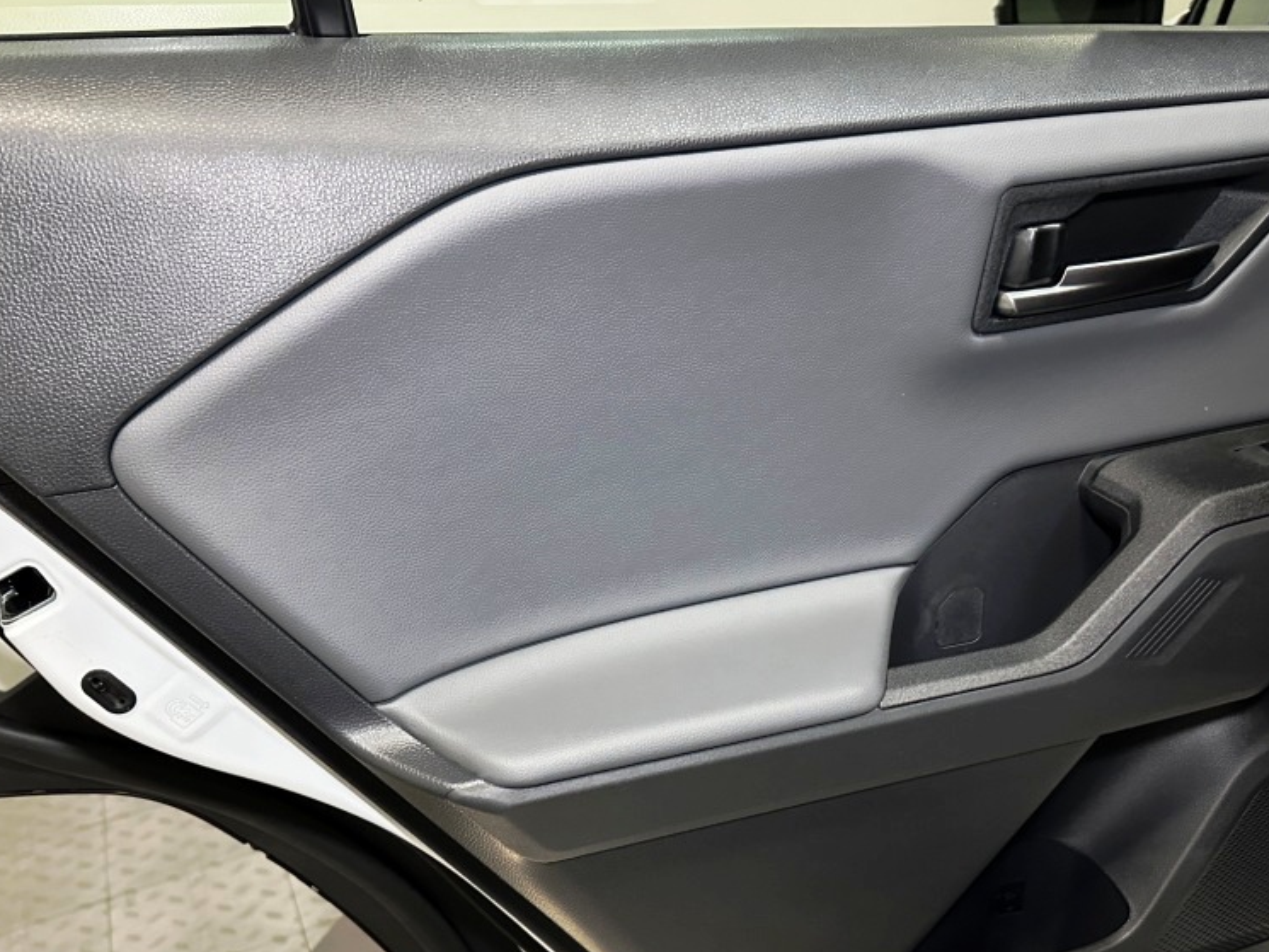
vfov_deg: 42.3
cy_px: 642
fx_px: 1210
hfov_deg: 55.3
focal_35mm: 33
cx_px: 686
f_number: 1.78
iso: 800
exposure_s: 1/60
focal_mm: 6.86
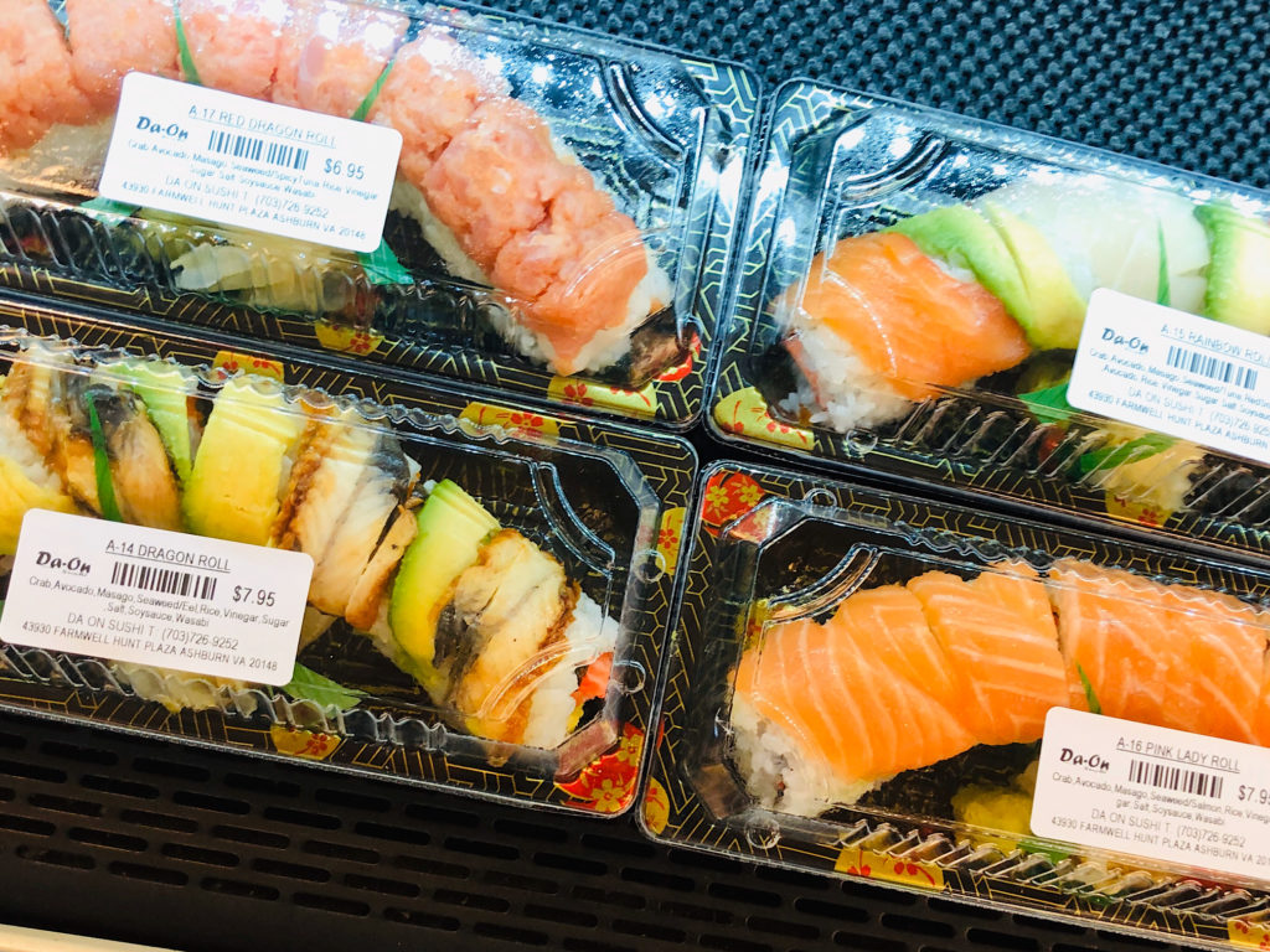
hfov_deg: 63.4
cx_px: 635
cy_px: 476
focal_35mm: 28
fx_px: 1027
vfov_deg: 49.7
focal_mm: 3.99
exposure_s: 1/24
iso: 32
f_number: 1.8
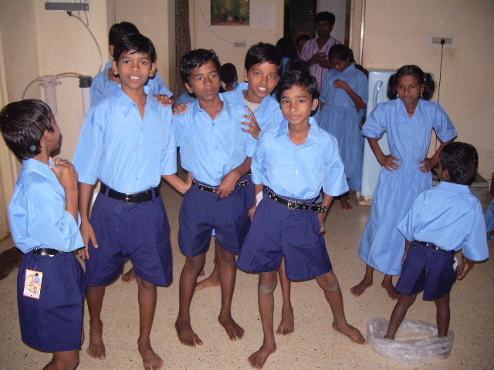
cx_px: 247
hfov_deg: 52.6
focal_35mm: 35
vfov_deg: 40.7
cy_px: 185
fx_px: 499
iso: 160
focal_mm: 5.8
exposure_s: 1/40
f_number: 2.6
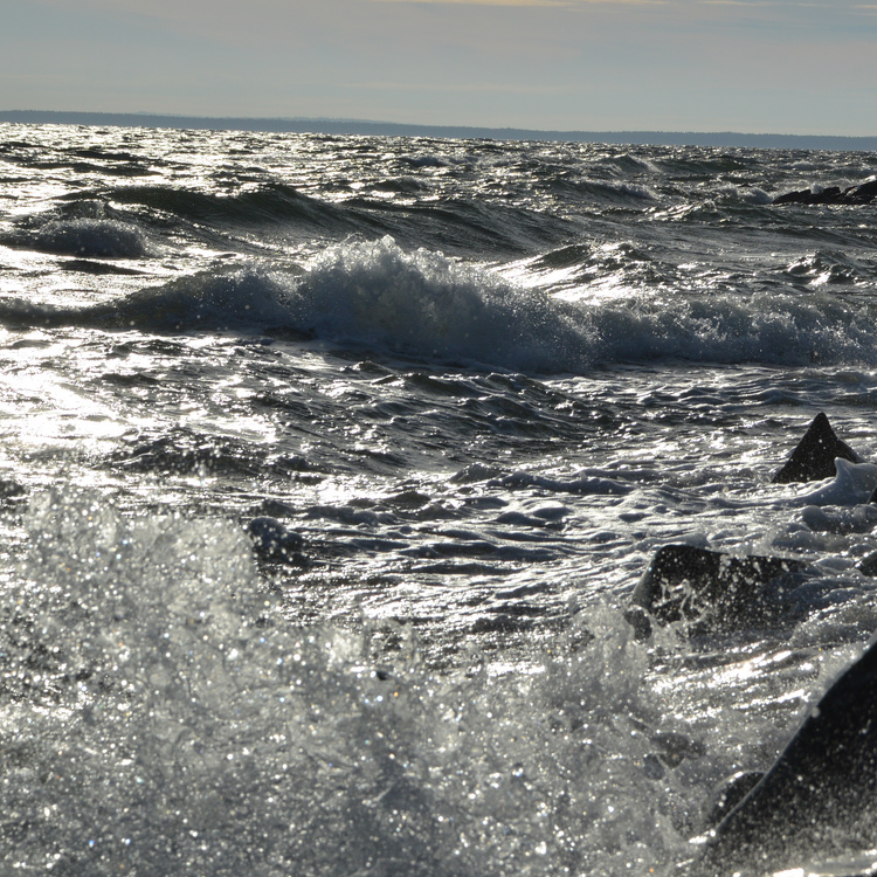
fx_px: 5217
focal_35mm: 182
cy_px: 281
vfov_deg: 9.6
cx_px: 848
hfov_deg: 9.6
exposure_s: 1/1250
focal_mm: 66
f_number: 9
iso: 100
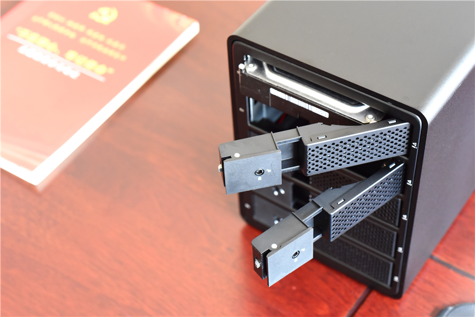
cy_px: 158
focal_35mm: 60
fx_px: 792
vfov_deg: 22.6
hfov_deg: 33.4
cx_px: 238
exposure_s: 1/60
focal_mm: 60
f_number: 9
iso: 3200
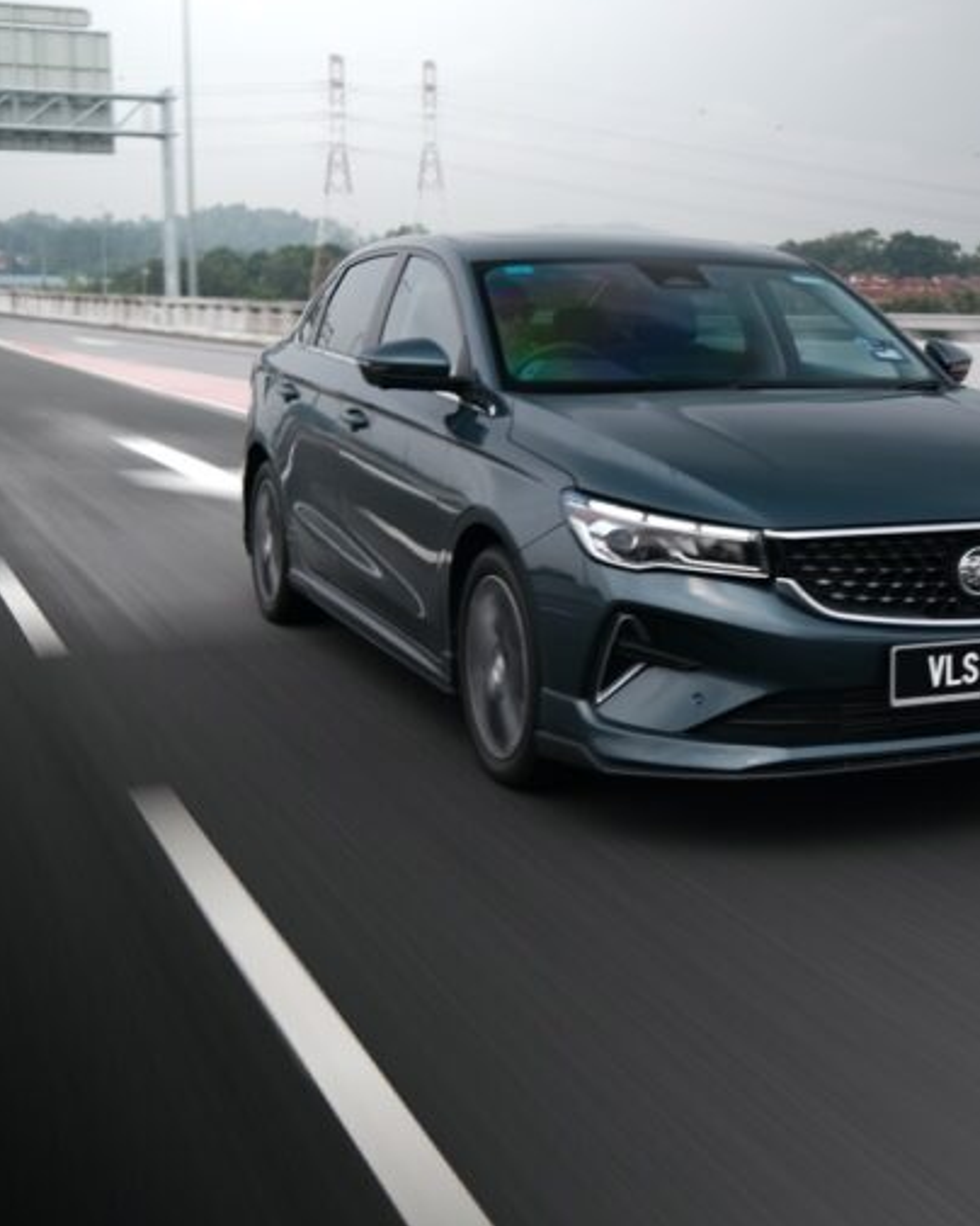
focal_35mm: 50
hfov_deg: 29.6
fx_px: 1813
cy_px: 607
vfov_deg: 37.3
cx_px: 767
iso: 80
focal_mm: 23
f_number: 2.2
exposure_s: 1/15
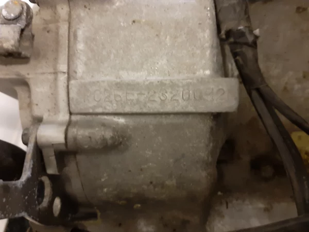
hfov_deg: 65.3
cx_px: 154
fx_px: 241
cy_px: 116
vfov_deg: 51.4
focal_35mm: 27
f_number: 1.7
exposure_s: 1/17
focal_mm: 3.93
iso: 640
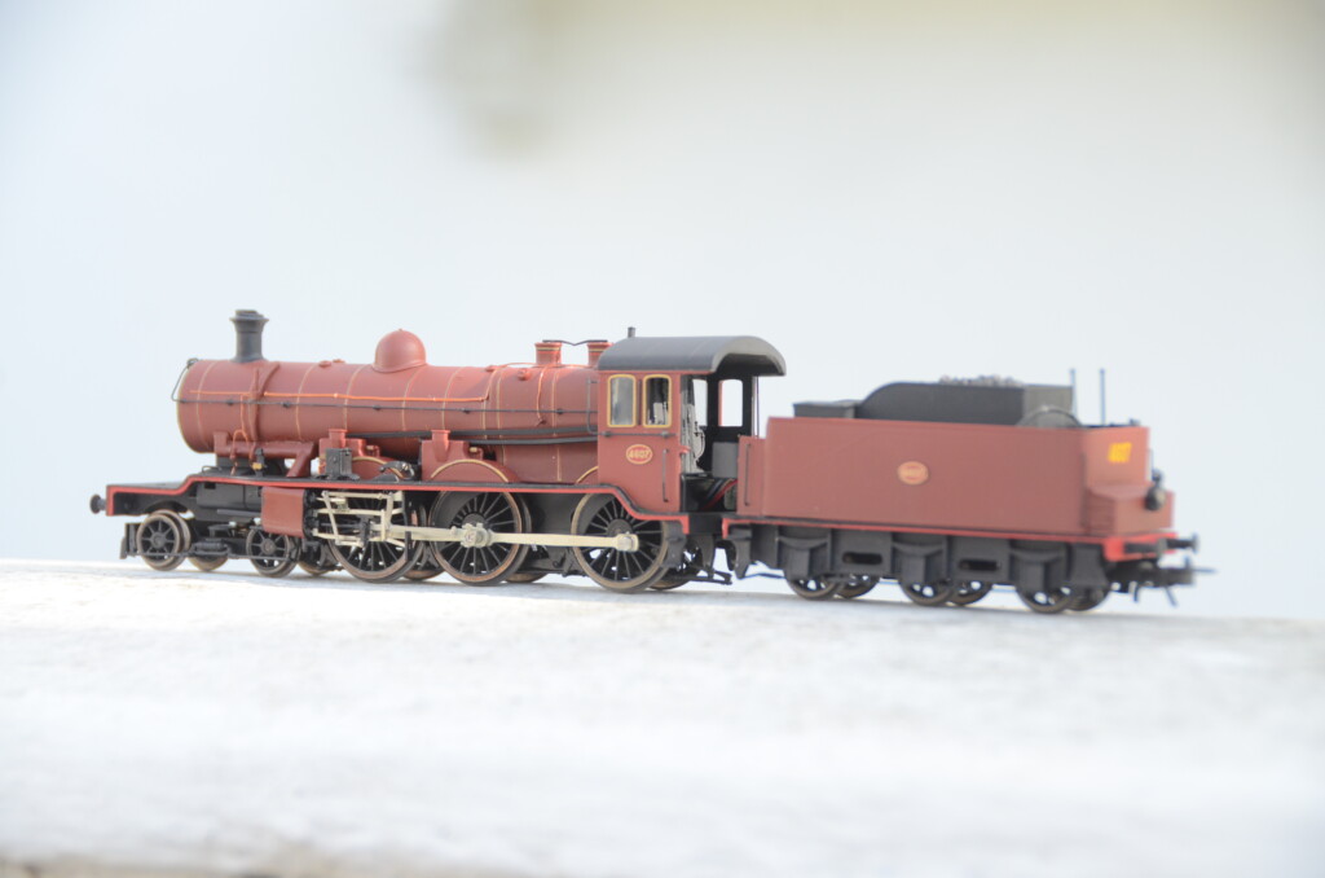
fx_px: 4517
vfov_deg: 11.1
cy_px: 439
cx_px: 662
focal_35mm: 123
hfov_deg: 16.7
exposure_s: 1/250
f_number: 5
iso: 640
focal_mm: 82
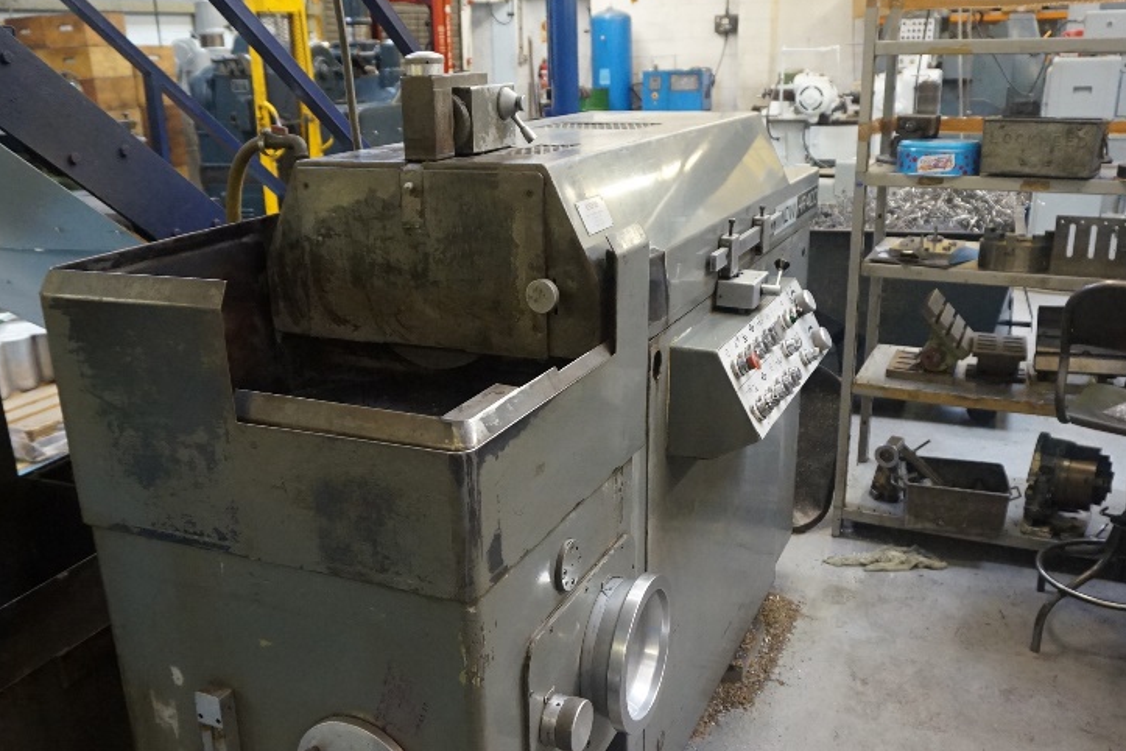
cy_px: 435
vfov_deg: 38.8
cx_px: 534
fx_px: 1063
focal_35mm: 34
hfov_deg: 55.8
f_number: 3.5
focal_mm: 16
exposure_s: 1/160
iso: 2500
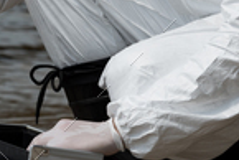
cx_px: 13
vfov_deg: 2.8
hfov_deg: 4.2
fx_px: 3243
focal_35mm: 488
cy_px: 3
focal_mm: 120
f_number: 5
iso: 100
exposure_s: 1/1250
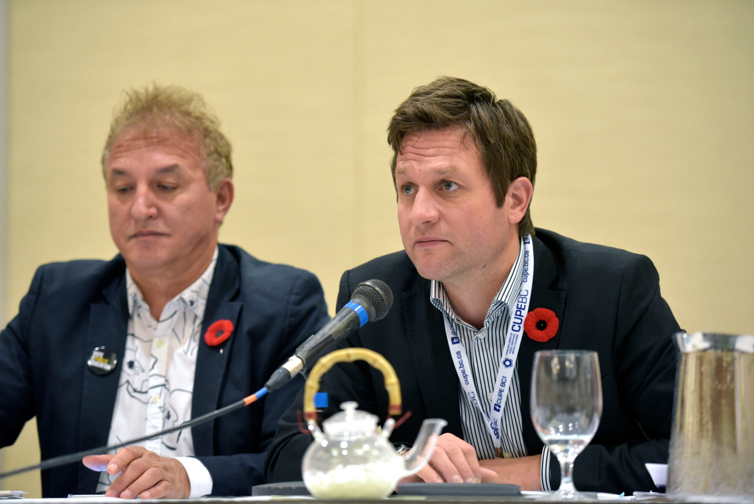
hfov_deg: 16.8
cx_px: 377
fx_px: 2556
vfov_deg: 11.2
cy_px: 252
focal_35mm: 122
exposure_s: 1/160
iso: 5000
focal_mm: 122
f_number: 2.8
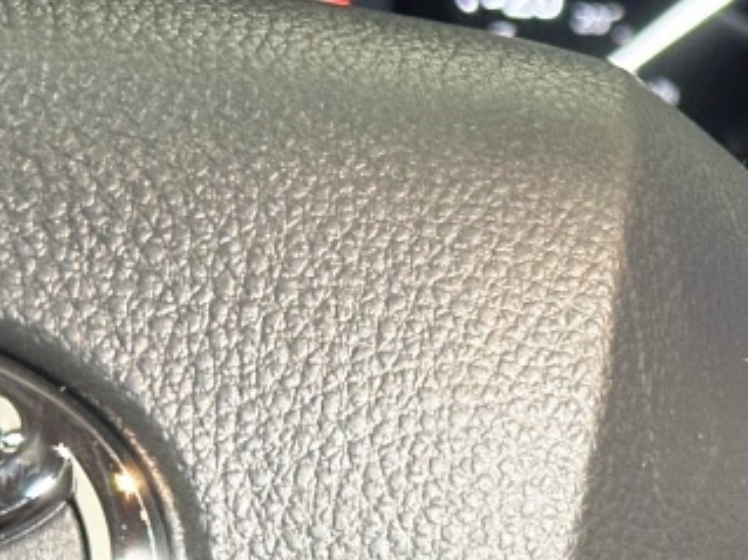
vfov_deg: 9.6
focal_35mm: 154
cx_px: 1168
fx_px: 3326
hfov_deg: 12.2
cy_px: 532
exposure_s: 1/40
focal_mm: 6.86
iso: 400
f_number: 1.78
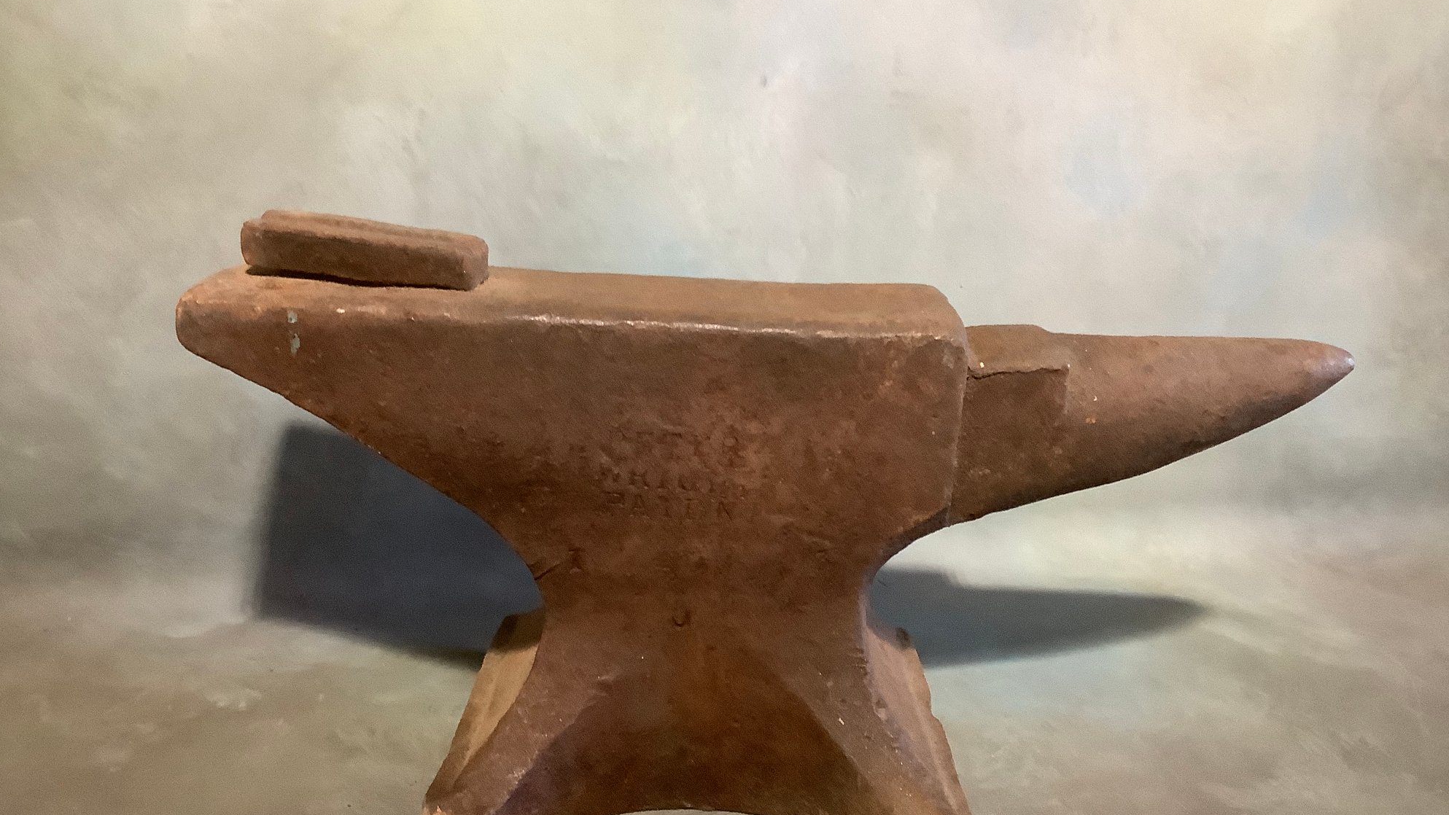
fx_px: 1306
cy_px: 477
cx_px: 723
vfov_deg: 34.6
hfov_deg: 58.0
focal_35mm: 34
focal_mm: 3.3
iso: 320
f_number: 2.4
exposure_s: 1/30
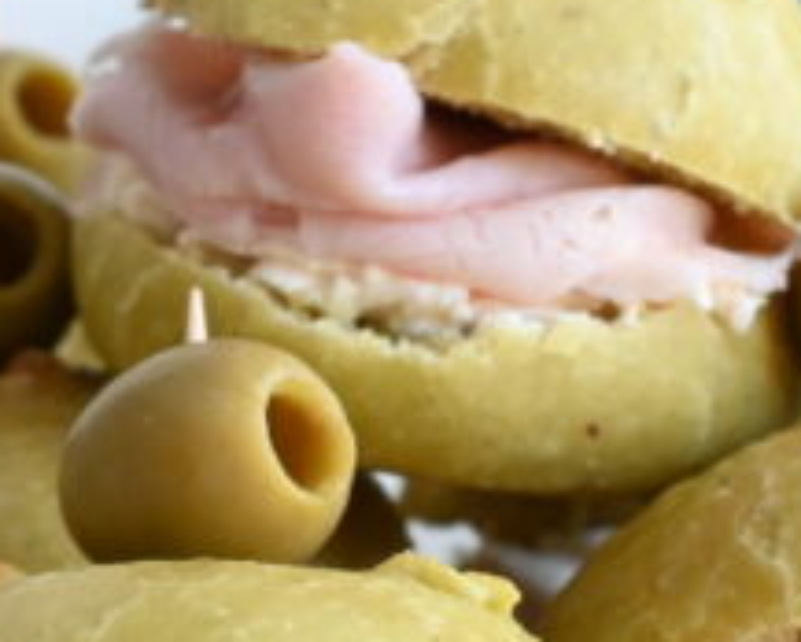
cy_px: 563
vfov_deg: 9.0
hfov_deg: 11.2
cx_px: 114
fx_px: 4057
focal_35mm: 171
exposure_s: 1/20
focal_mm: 37
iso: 1250
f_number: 8
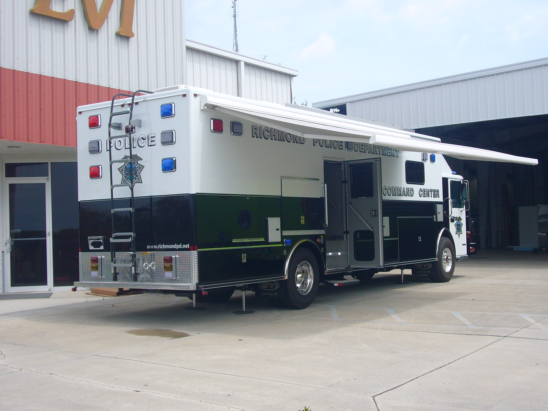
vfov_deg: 29.7
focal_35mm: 49
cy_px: 206
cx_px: 274
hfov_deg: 38.9
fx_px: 776
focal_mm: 8.1
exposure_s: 1/200
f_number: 7.1
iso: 80
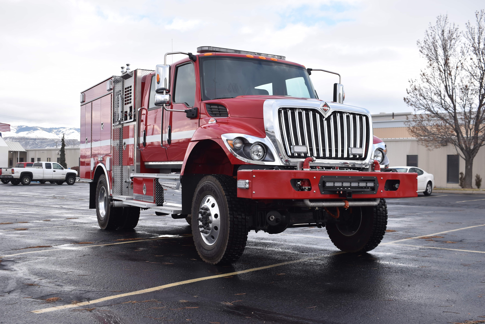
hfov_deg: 47.9
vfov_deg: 33.0
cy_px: 162
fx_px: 546
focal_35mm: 40
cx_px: 242
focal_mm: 27
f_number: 6.3
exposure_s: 1/100
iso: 100
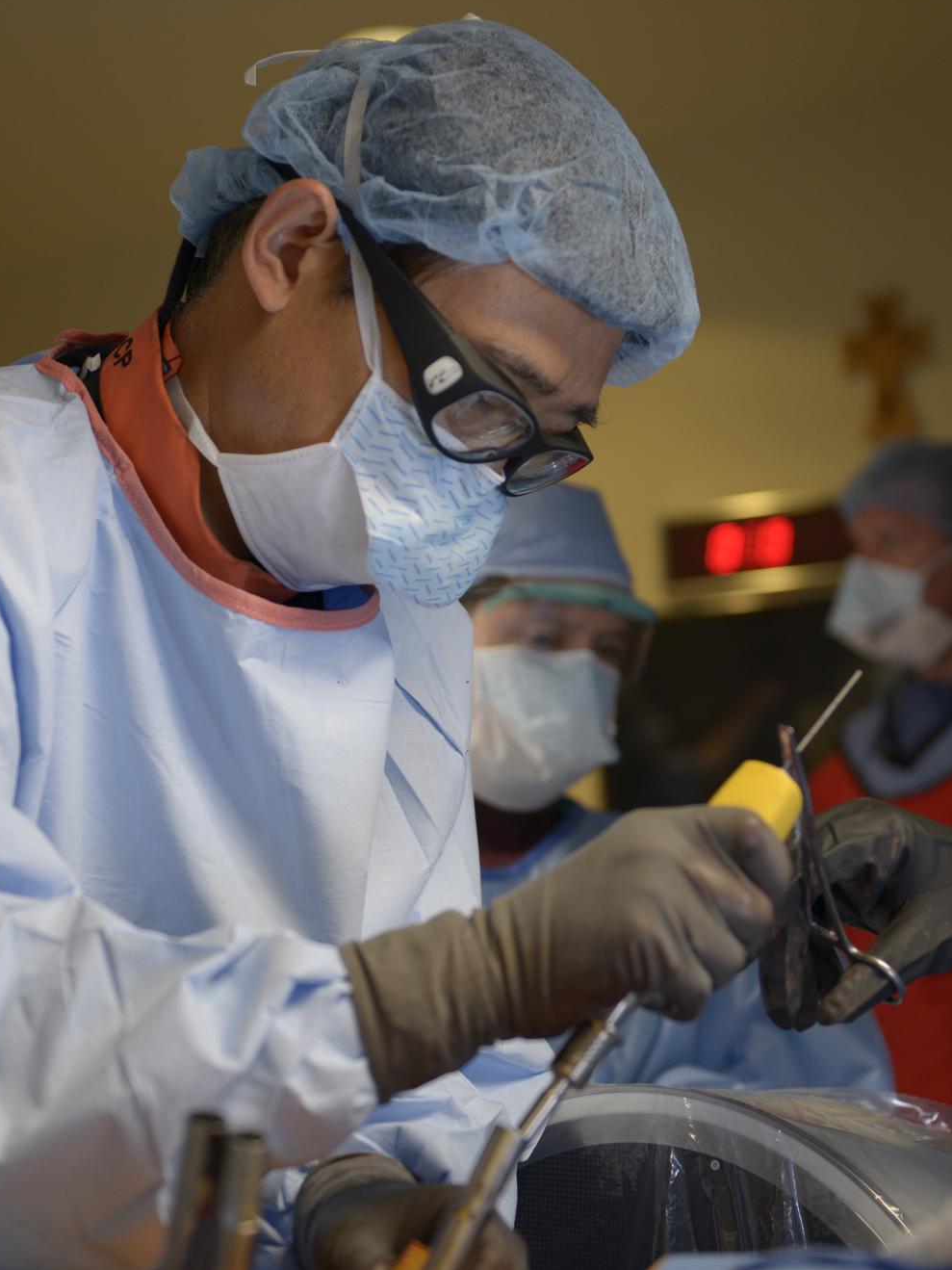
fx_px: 2567
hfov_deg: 21.0
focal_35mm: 70
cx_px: 445
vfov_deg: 27.8
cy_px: 629
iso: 800
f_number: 2.8
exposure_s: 1/160
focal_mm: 48
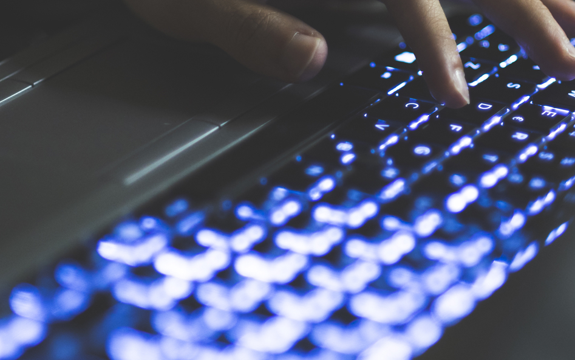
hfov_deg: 11.4
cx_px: 325
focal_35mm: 183
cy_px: 188
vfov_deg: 7.2
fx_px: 2868
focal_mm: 85
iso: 800
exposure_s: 1/100
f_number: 1.8
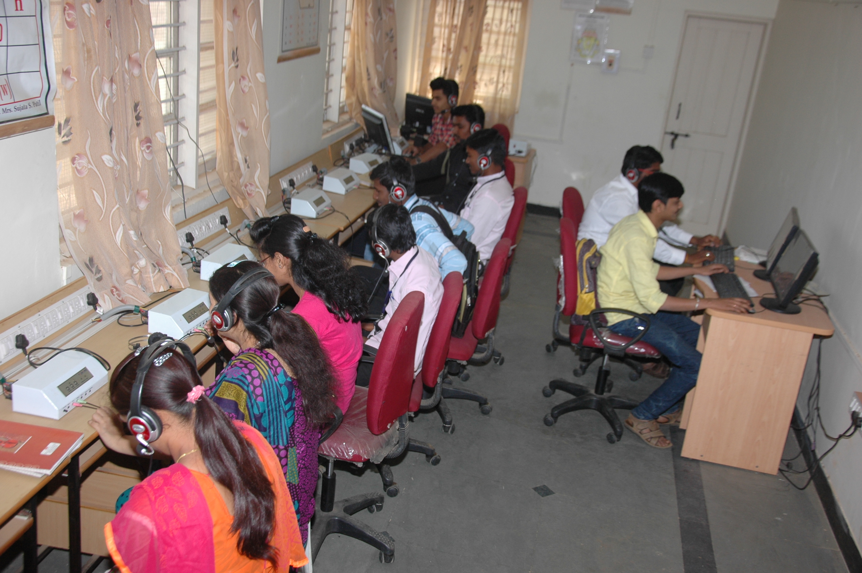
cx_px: 431
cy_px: 286
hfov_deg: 51.3
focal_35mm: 38
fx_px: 897
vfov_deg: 35.4
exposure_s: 1/160
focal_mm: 25
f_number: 4.5
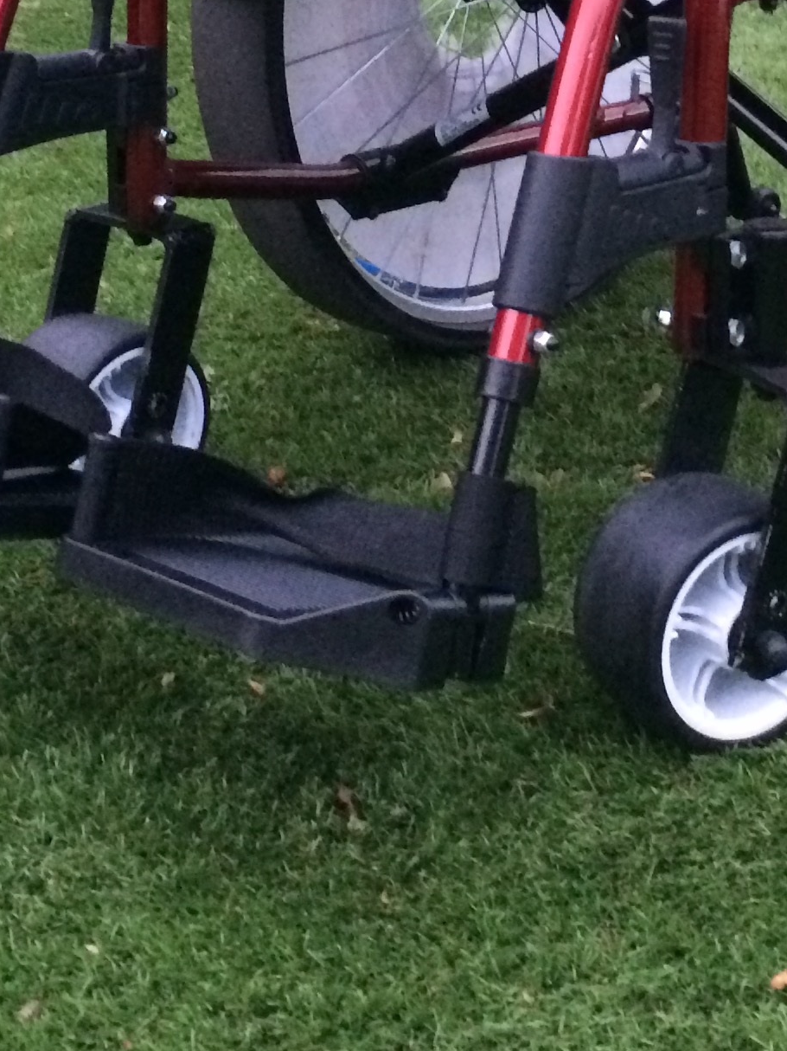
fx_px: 2365
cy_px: 13
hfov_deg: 18.7
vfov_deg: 24.0
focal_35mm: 78
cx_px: 649
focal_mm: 4.15
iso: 400
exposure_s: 1/17
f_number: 2.2
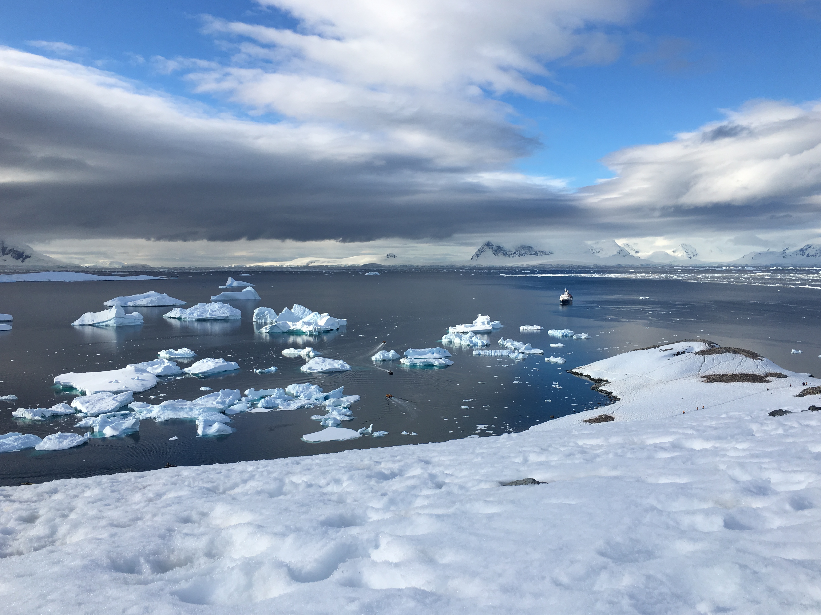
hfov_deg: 60.0
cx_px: 409
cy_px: 304
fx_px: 711
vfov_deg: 46.8
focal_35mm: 30
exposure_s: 1/2331
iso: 25
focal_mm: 4.15
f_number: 2.2
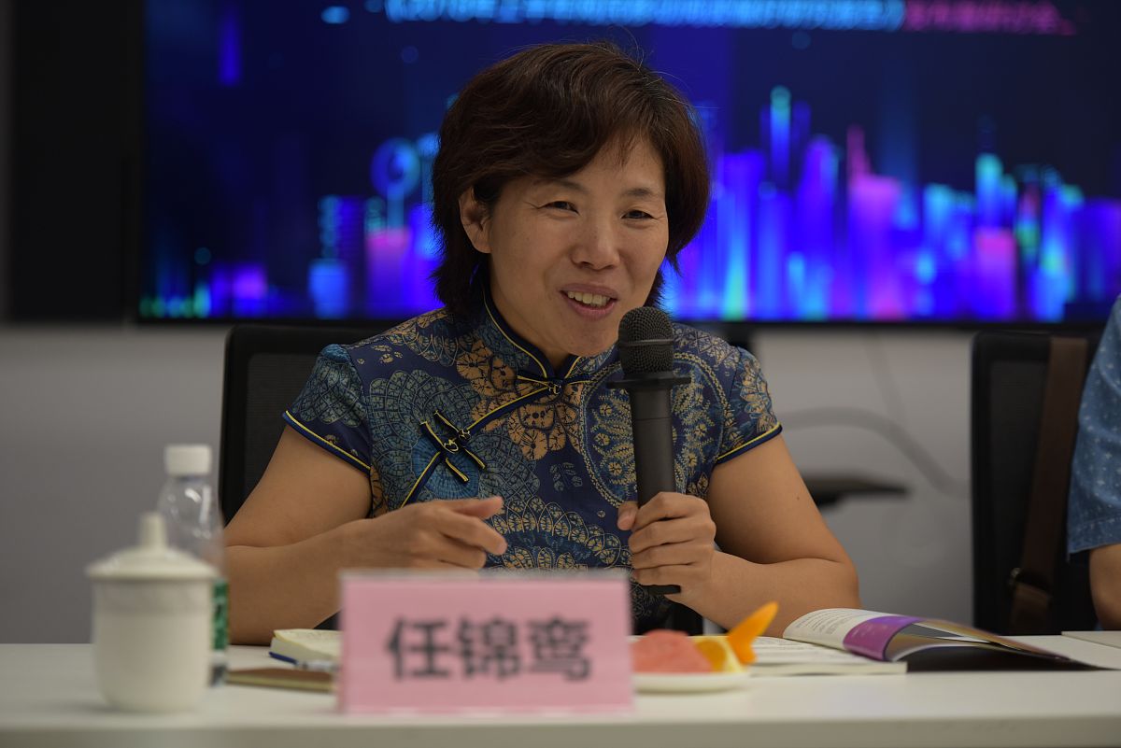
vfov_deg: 9.5
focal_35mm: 145
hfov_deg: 14.1
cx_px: 560
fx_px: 4517
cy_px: 374
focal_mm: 145
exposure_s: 1/200
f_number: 2.8
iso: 500
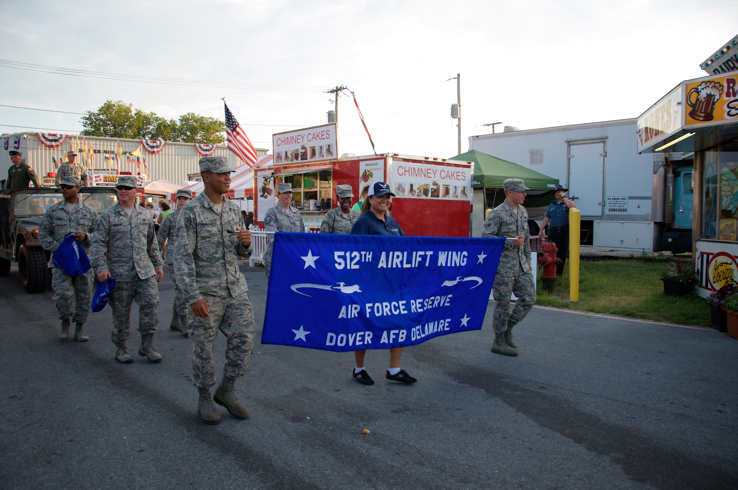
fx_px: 553
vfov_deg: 47.8
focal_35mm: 27
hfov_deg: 67.4
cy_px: 245
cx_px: 369
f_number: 5
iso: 100
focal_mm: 18
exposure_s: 1/125
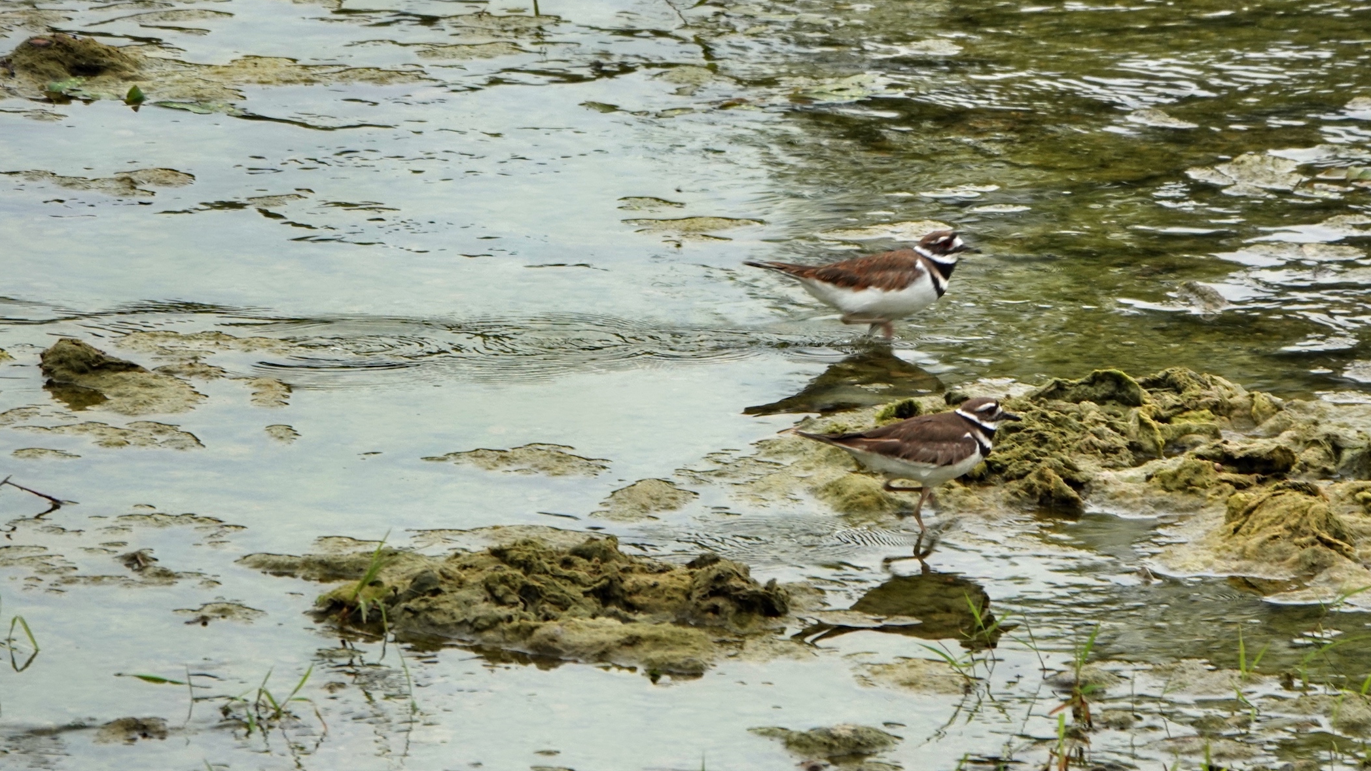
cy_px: 421
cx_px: 686
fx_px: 22901
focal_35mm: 630
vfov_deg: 1.9
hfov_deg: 3.4
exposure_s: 1/400
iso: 100
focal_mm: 220
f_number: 4
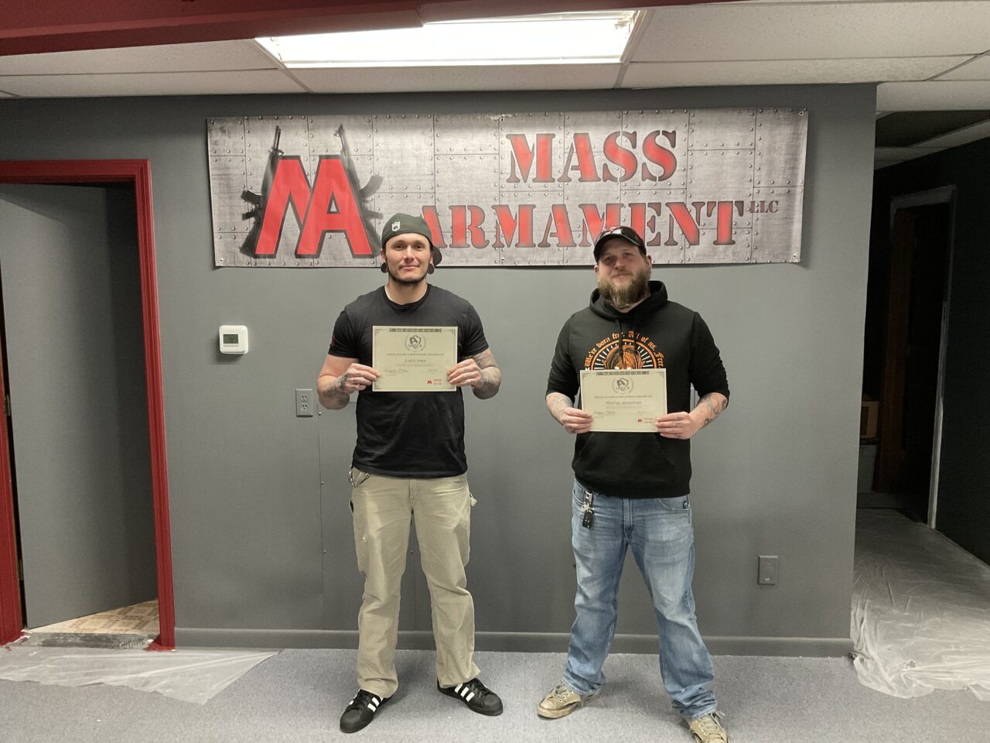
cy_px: 372
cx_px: 495
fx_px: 829
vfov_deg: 48.2
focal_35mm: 29
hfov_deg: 61.7
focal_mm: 3
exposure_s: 1/60
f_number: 1.8
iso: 160
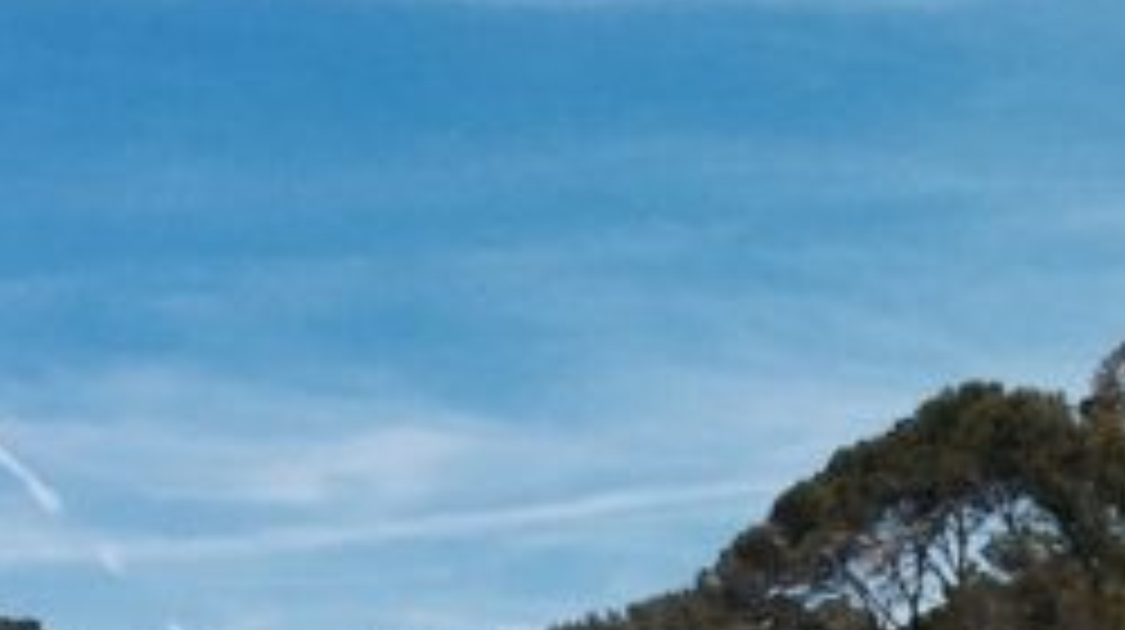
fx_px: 2920
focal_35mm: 98
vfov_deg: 12.2
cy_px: 529
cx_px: 1148
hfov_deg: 21.0
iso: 32
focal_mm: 4.15
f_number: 2.2
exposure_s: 1/2198
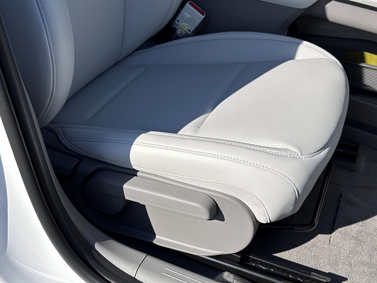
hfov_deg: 39.7
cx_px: 188
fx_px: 523
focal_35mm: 48
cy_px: 142
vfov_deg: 30.3
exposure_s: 1/4785
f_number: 1.78
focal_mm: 6.86
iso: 64
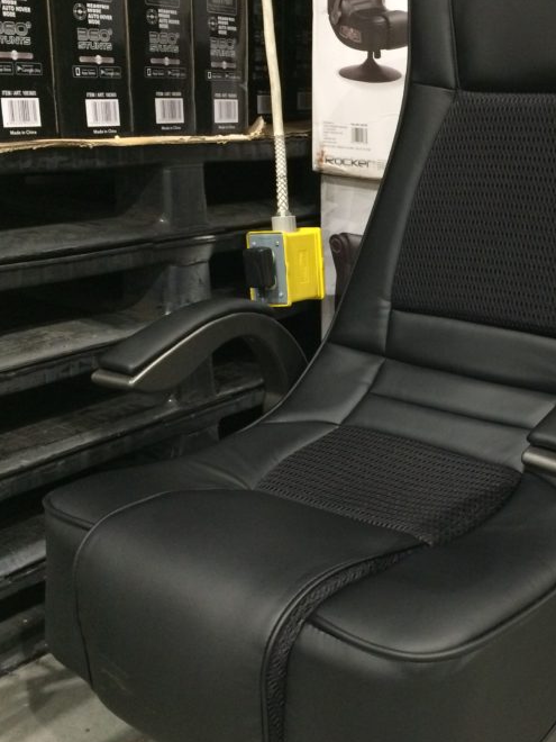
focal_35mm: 45
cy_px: 374
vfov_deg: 42.1
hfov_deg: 31.8
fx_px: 964
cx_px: 395
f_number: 2.2
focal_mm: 4.15
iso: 250
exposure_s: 1/25
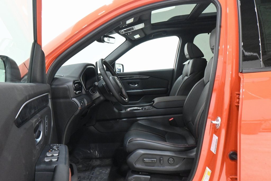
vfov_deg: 46.8
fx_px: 209
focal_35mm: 28
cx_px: 136
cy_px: 90
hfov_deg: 65.9
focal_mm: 18.5
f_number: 10
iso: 6400
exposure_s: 1/10
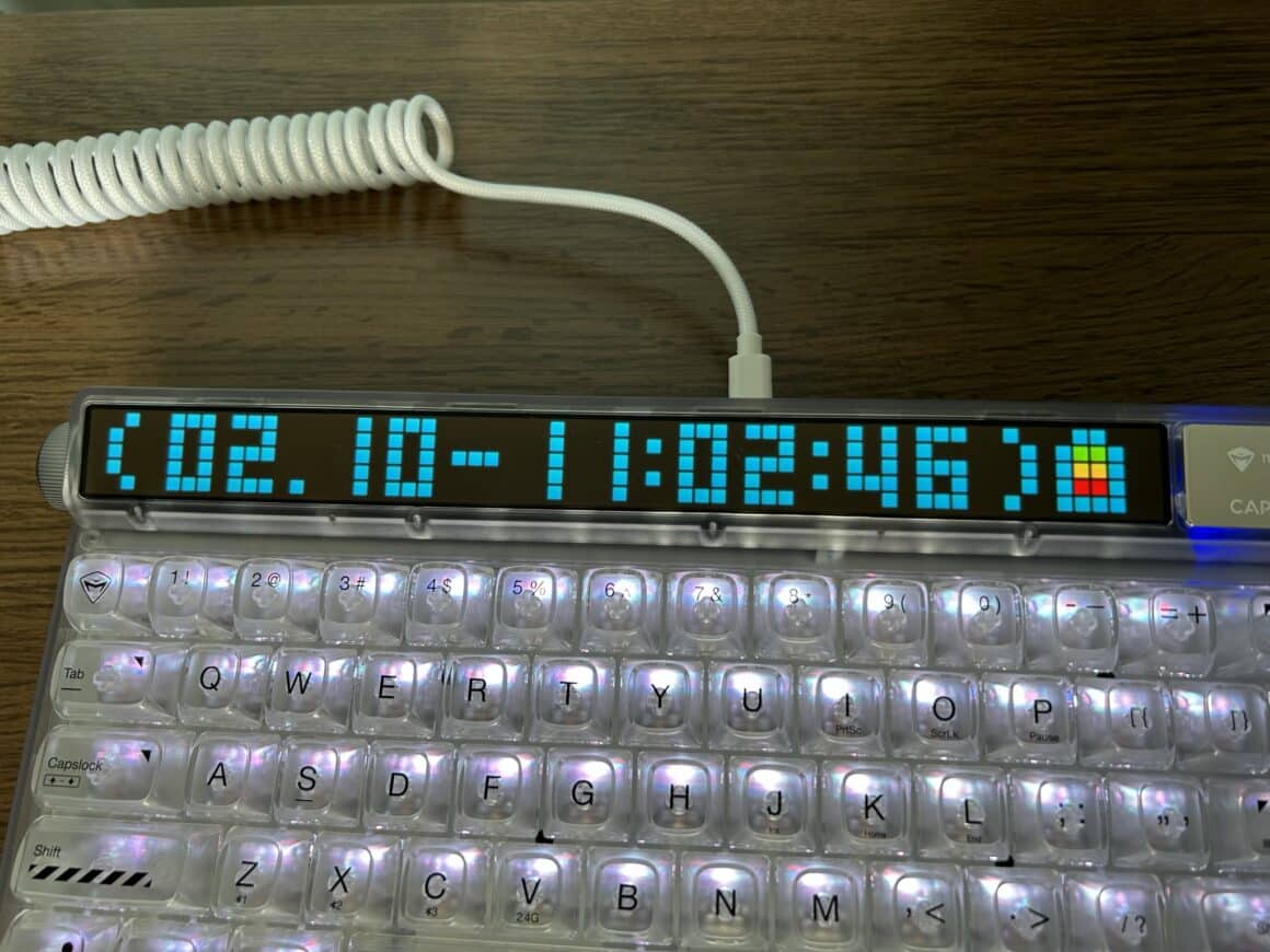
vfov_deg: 53.1
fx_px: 954
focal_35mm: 26
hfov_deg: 67.3
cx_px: 635
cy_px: 476
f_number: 1.5
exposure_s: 1/103
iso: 80
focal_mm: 5.7
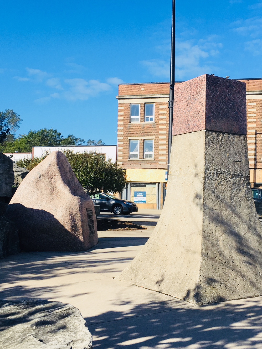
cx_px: 161
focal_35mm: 44
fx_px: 444
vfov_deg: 42.9
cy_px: 166
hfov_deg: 32.8
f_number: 2.2
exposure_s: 1/1425
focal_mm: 4.15
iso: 25
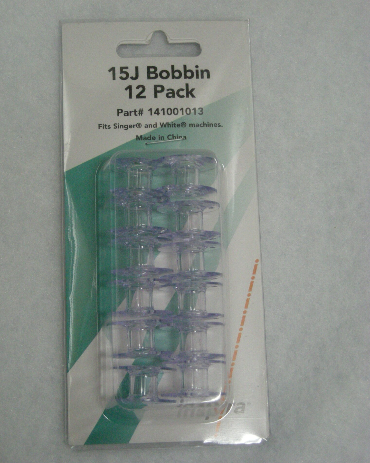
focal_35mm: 80
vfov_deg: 23.8
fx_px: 1095
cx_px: 187
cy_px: 219
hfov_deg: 19.2
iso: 348
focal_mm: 12.3
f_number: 3.9
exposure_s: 1/60
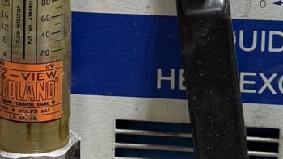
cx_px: 46
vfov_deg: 6.3
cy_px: -58
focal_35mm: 191
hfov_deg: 11.2
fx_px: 1433
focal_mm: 6.76
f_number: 1.78
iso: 80
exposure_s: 1/119
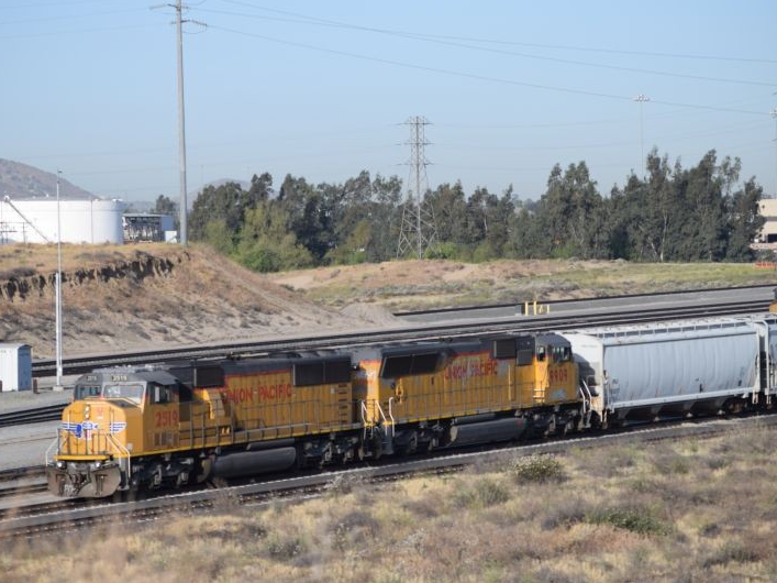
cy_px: 291
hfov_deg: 9.9
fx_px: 4466
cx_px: 374
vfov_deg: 7.5
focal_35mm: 199
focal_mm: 122
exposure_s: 1/640
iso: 200
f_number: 6.3
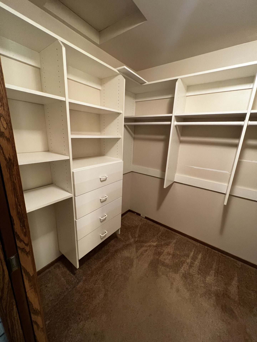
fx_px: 129
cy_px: 171
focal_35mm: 13
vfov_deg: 106.2
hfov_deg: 89.9
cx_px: 128
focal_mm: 1.57
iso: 400
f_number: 1.8
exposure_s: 1/60
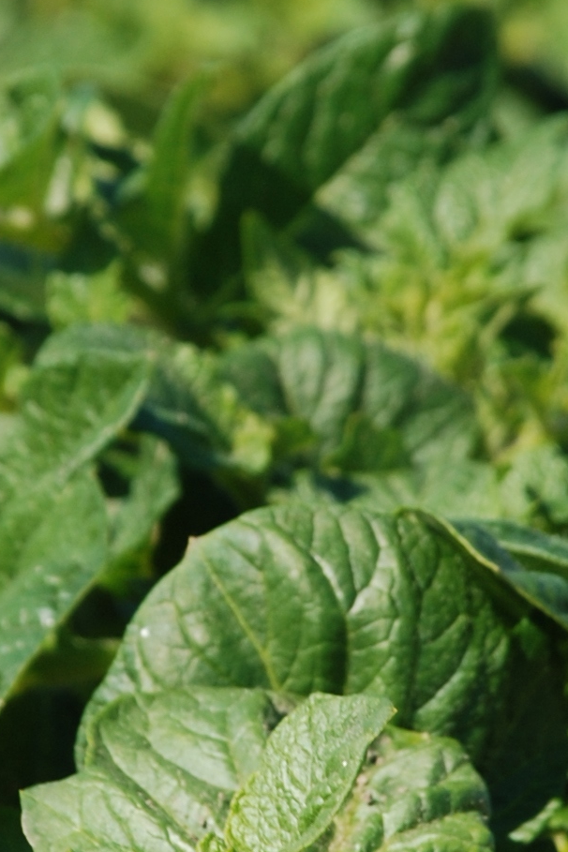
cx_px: 198
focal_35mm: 864
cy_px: 466
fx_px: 20450
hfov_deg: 1.6
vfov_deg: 2.4
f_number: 5.6
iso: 100
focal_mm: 135
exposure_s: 1/250
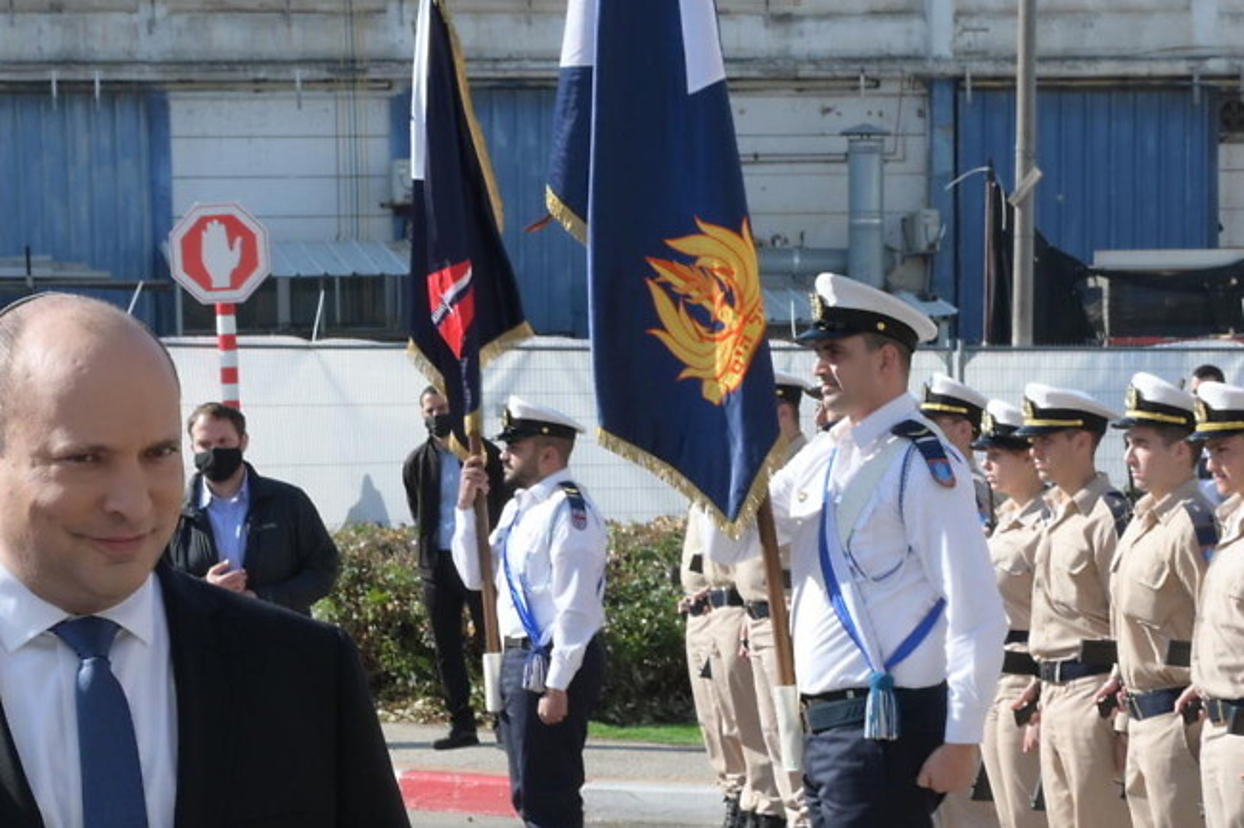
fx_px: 4144
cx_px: 598
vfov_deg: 11.3
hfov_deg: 17.1
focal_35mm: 120
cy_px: 873
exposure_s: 1/250
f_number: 13
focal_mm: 38
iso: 400
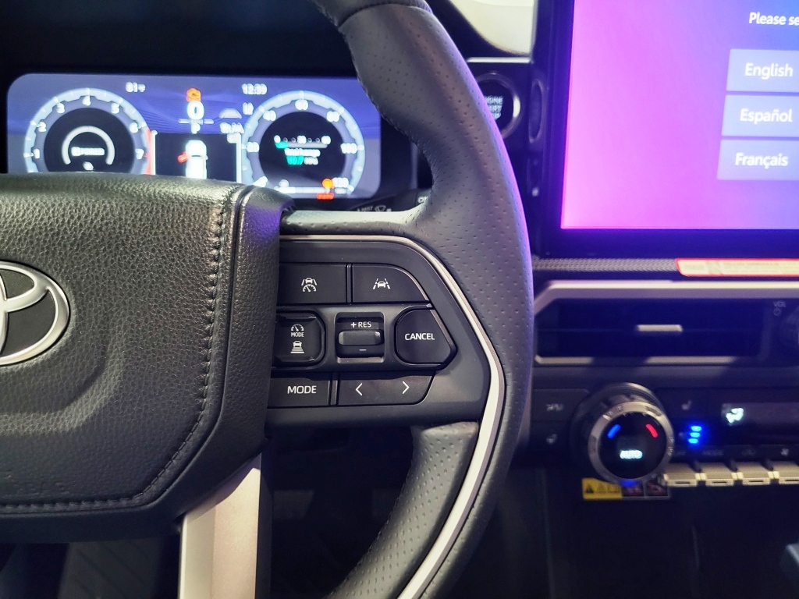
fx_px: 600
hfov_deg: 67.3
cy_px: 300
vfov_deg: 53.1
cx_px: 400
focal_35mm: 26
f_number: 1.8
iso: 640
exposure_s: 1/40
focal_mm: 5.4
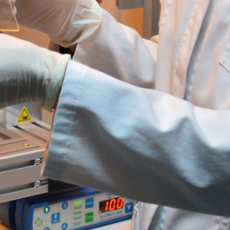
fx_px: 977
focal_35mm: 130
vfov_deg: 13.1
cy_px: -50
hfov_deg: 13.0
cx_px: -68
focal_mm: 22
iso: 250
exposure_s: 1/40
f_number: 3.8
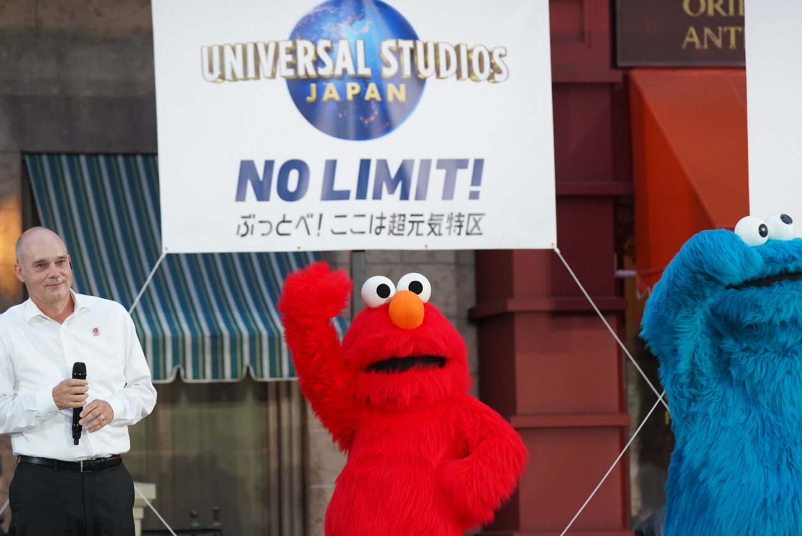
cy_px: 328
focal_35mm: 194
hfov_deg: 10.6
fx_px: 4325
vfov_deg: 7.1
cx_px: 453
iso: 5000
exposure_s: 1/640
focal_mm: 155
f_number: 4
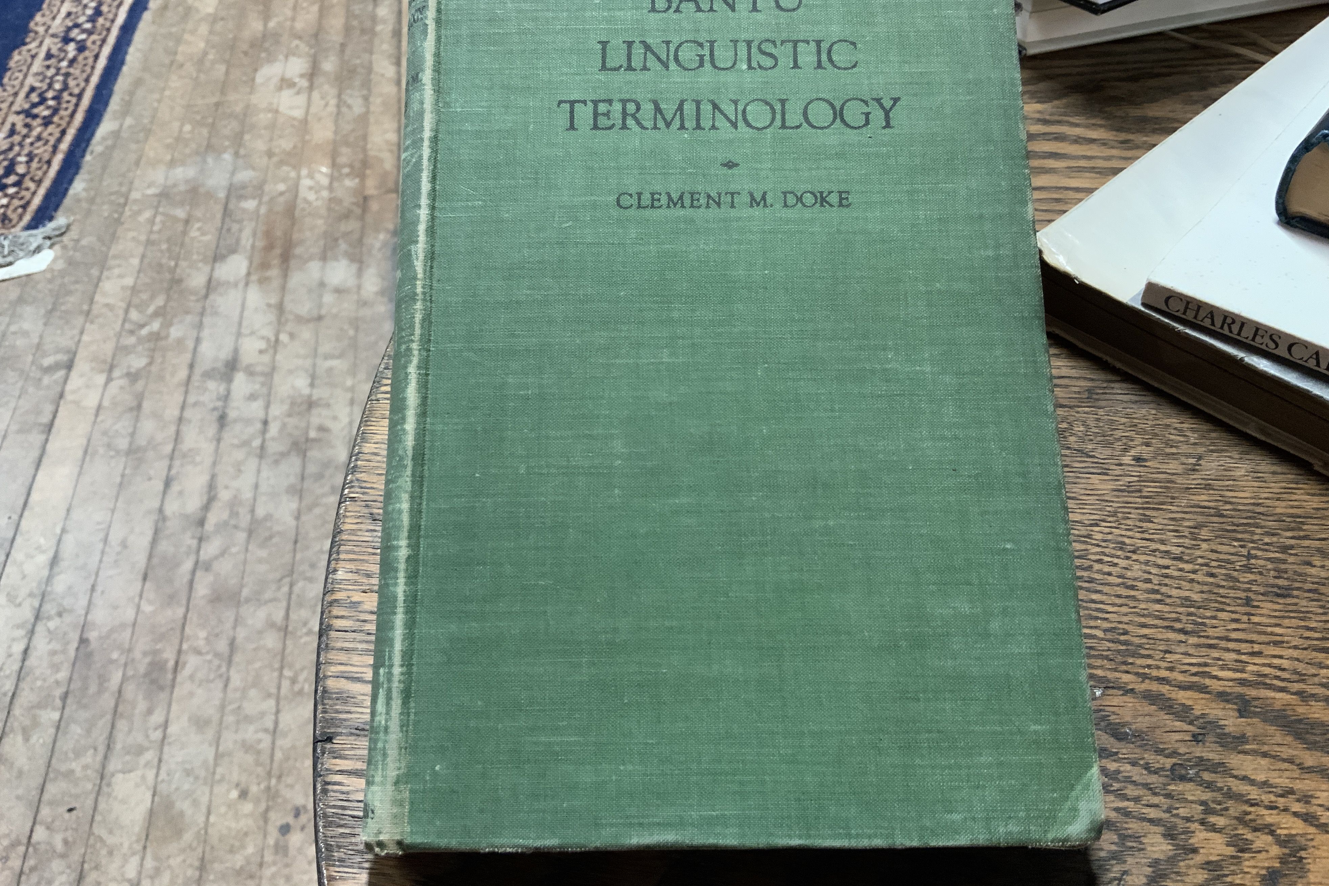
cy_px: 387
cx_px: 666
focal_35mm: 31
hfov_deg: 60.3
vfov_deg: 42.2
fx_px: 1144
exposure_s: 1/40
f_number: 1.8
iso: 200
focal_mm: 3
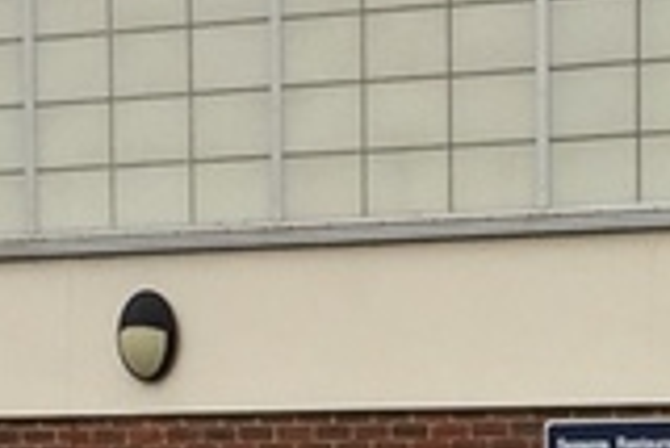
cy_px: 892
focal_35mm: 226
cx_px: 1089
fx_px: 4210
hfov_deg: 8.8
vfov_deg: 5.9
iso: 32
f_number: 2.2
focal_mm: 4.15
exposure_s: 1/100
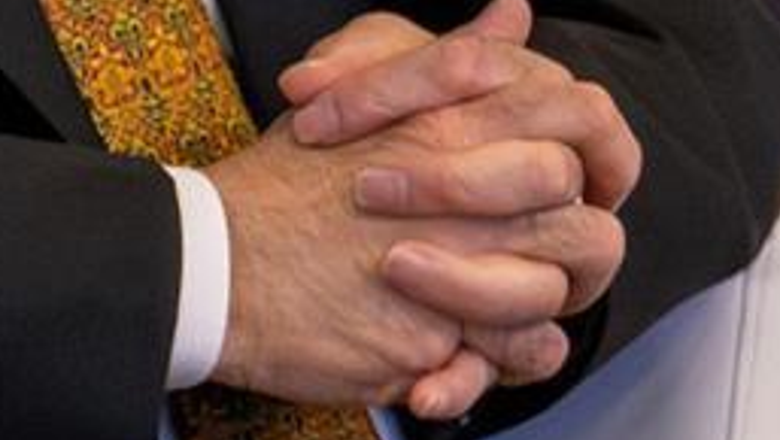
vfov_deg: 0.6
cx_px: -1235
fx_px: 40464
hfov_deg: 1.1
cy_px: -232
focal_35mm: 1955
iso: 2500
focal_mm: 200
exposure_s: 1/200
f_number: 4.5
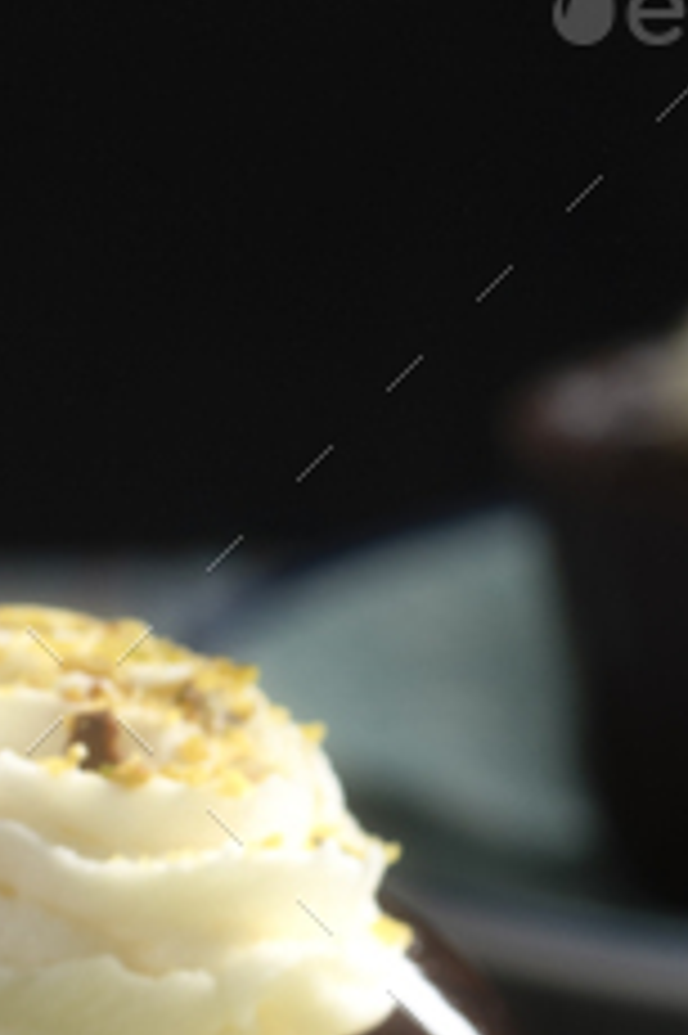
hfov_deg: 3.4
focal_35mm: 404
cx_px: 67
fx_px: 11598
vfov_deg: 5.1
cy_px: 1330
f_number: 11
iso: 160
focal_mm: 105
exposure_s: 1/200
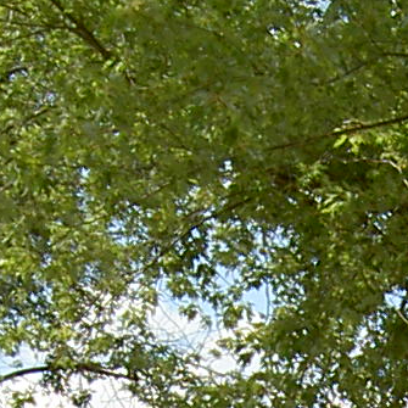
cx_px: 538
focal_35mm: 204
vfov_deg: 8.1
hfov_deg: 8.5
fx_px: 2720
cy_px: 832
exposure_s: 1/250
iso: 50
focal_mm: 5.6
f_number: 4.7
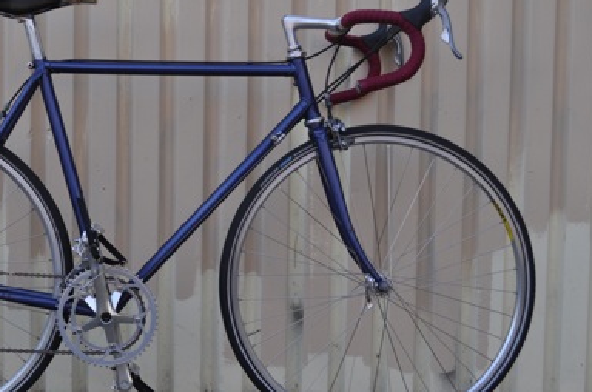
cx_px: 173
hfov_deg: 32.5
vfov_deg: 22.1
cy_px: 168
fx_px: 1001
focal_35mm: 61
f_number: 5.6
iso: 200
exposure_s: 1/125
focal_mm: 26
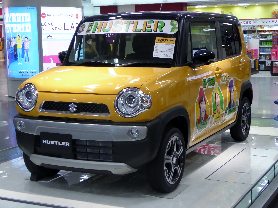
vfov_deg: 22.6
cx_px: 139
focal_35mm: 65
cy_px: 104
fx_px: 522
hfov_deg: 29.8
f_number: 4.3
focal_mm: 10.9
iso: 640
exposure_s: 1/125
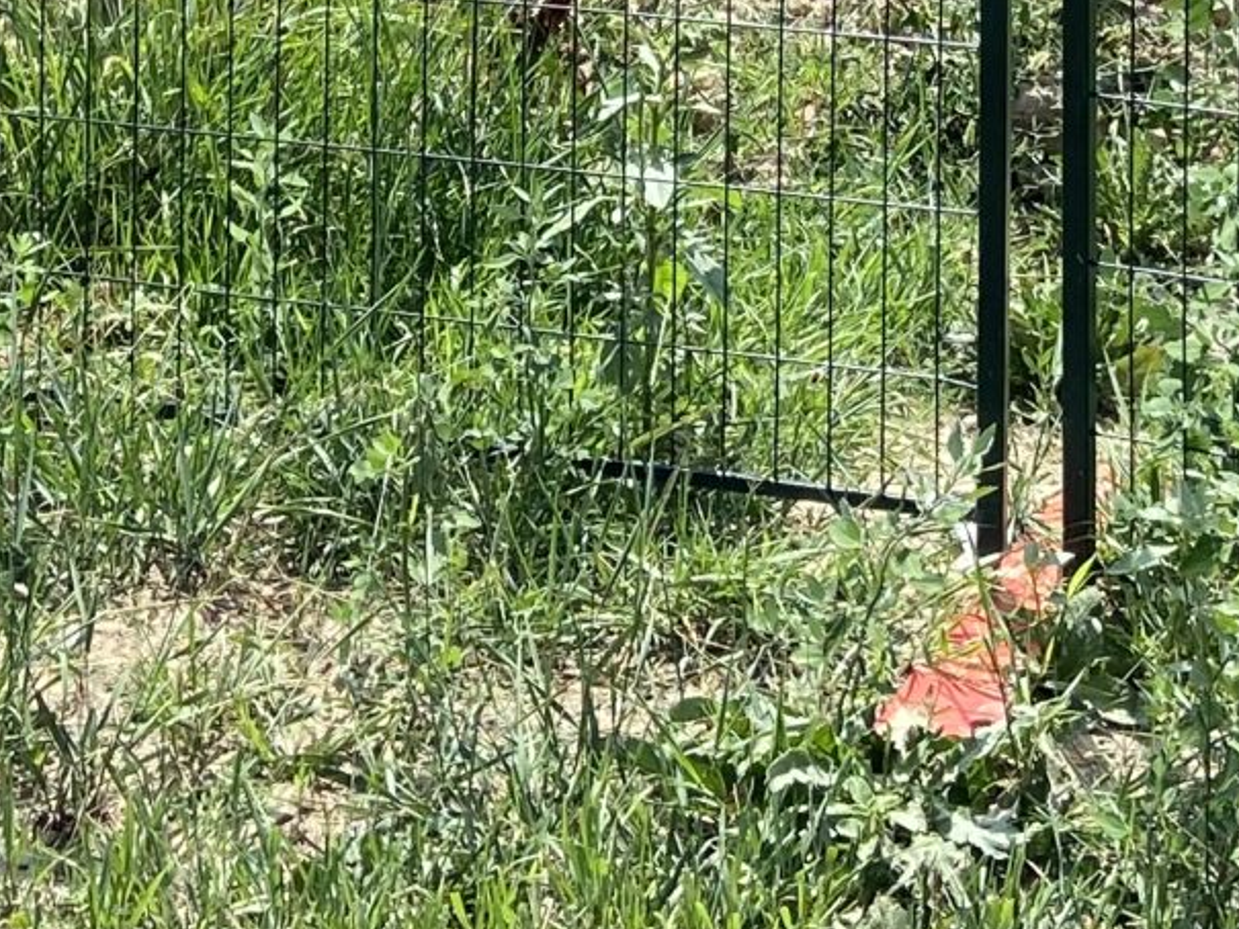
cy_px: -798
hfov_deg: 17.9
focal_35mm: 110
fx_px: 3938
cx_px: 647
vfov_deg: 12.2
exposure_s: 1/990
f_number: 1.8
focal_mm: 4.25
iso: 32
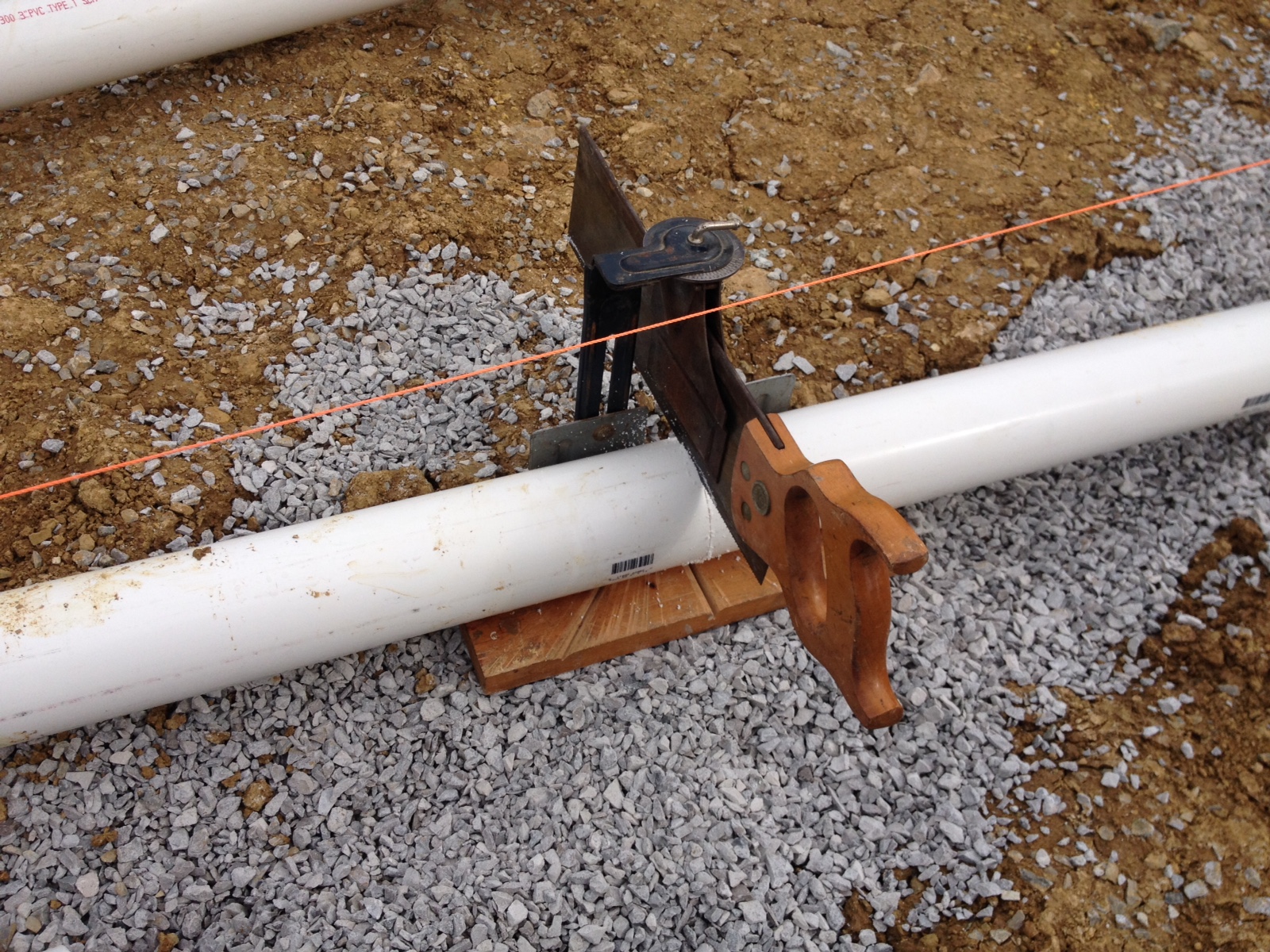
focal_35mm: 35
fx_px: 1284
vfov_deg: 40.7
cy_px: 476
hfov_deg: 52.6
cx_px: 635
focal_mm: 4.28
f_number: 2.4
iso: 50
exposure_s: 1/1346
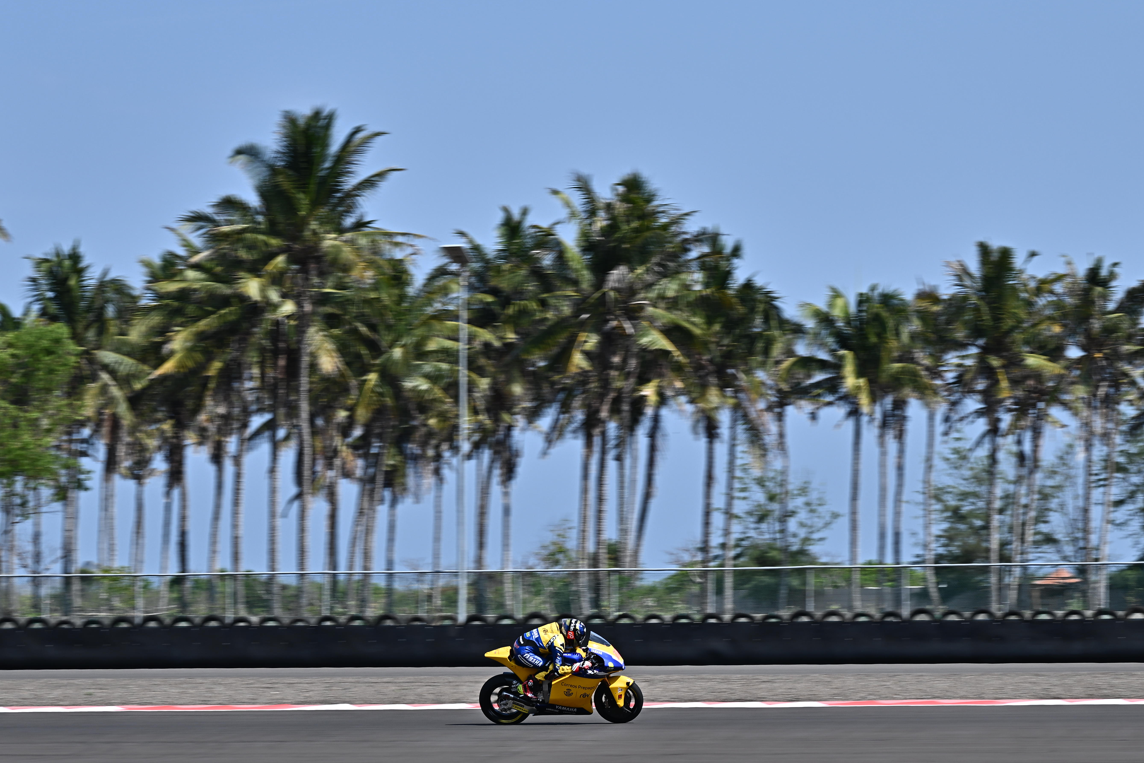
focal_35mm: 149
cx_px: 573
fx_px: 4735
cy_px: 381
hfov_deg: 13.8
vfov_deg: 9.2
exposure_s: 1/640
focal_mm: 99
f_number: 5.6
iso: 64
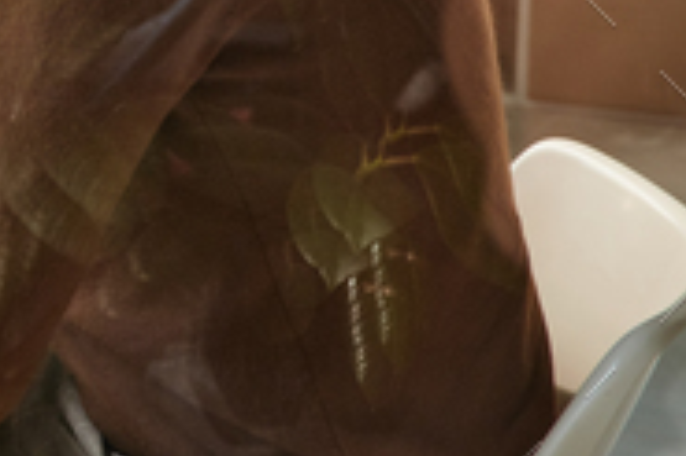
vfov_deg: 8.8
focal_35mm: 153
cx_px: -345
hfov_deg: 12.7
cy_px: -187
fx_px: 2913
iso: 400
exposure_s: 1/200
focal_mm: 32
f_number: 4
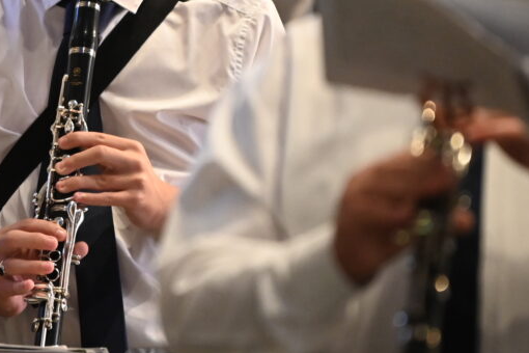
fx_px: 8845
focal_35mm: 602
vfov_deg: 2.3
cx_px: 21
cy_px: 58
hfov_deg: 3.4
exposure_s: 1/160
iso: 4000
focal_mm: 200
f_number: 2.8
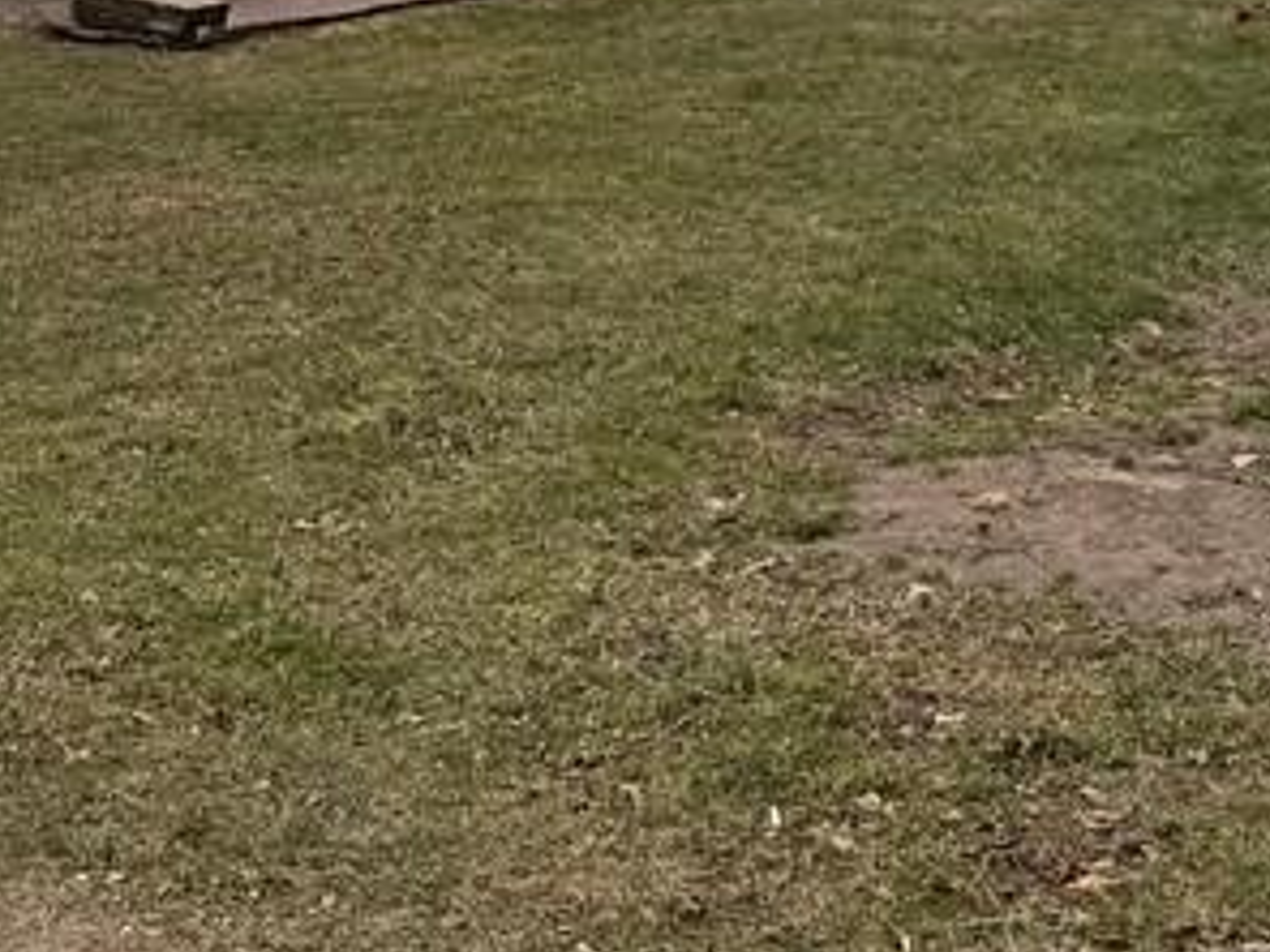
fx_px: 3045
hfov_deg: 23.6
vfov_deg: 16.2
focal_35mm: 83
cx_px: 614
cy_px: -476
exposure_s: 1/868
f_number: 1.78
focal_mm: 6.76
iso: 80
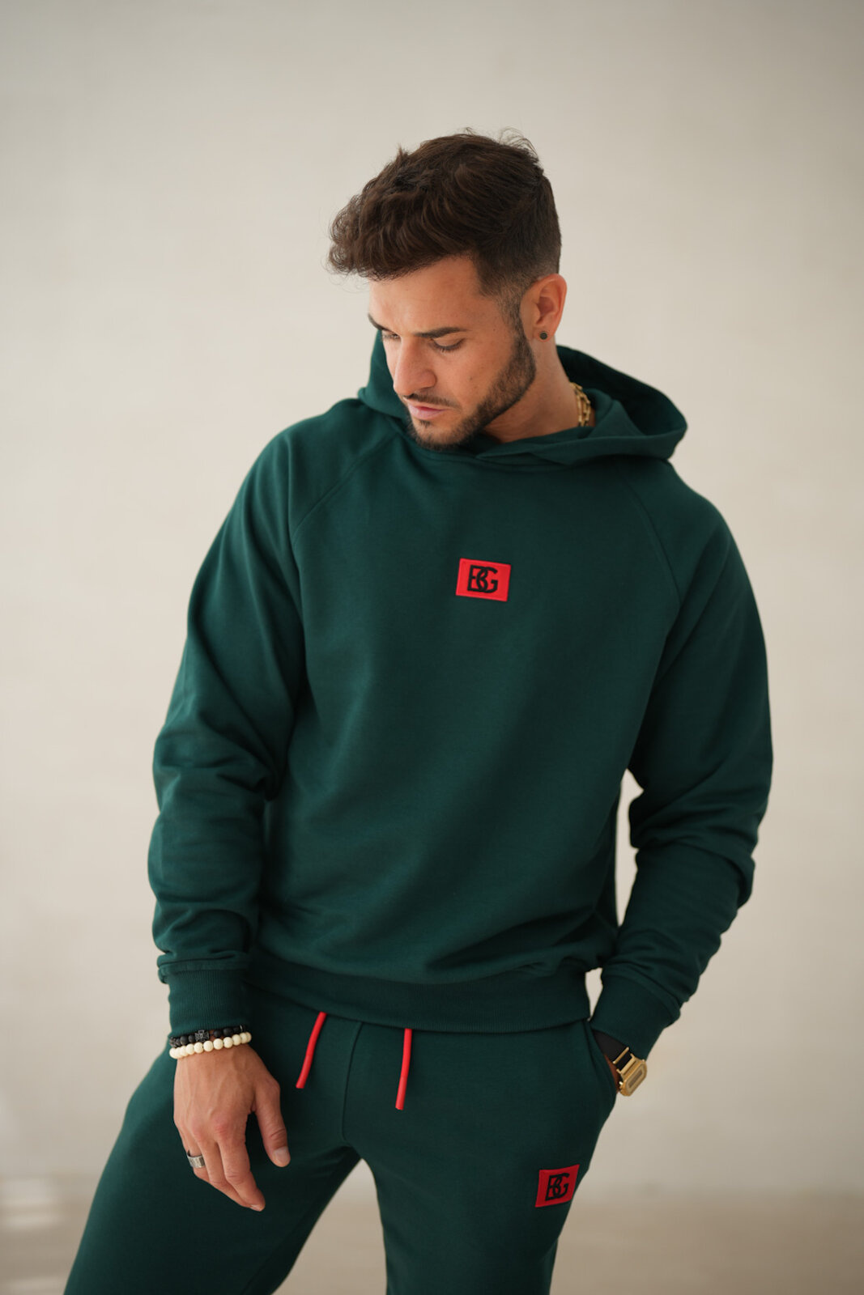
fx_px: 1799
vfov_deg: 39.6
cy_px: 648
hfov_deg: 27.0
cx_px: 432
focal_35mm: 50
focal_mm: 50
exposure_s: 1/400
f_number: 1.4
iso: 100
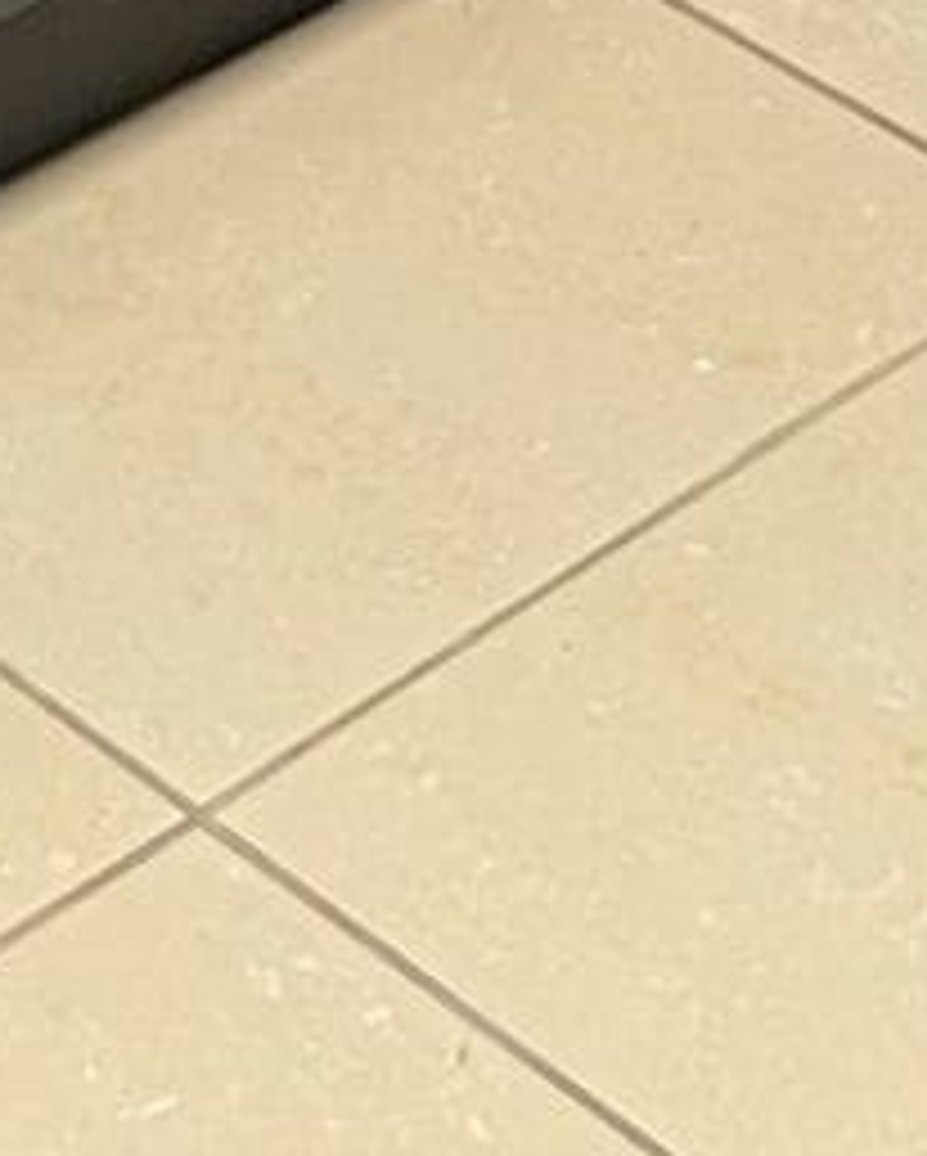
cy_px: -3126
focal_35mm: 202
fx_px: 6919
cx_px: 1125
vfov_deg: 7.4
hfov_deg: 7.6
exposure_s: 1/50
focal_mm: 4.2
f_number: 1.6
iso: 125
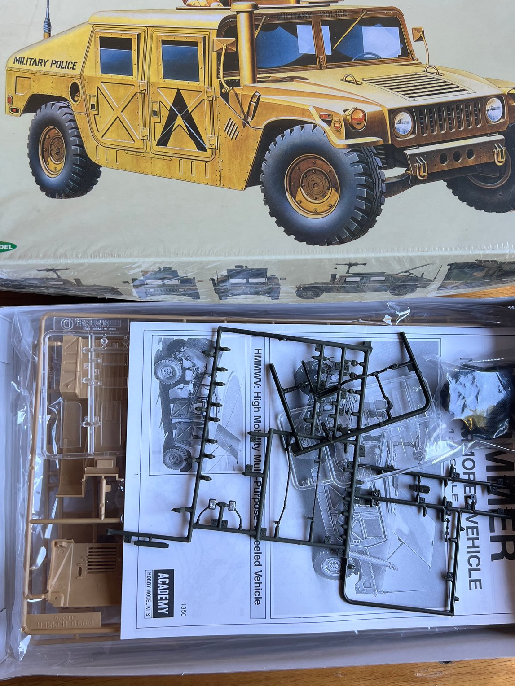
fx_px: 674
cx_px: 277
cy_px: 325
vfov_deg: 53.9
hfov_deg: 41.8
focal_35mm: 34
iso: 64
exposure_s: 1/121
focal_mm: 5.7
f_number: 1.5
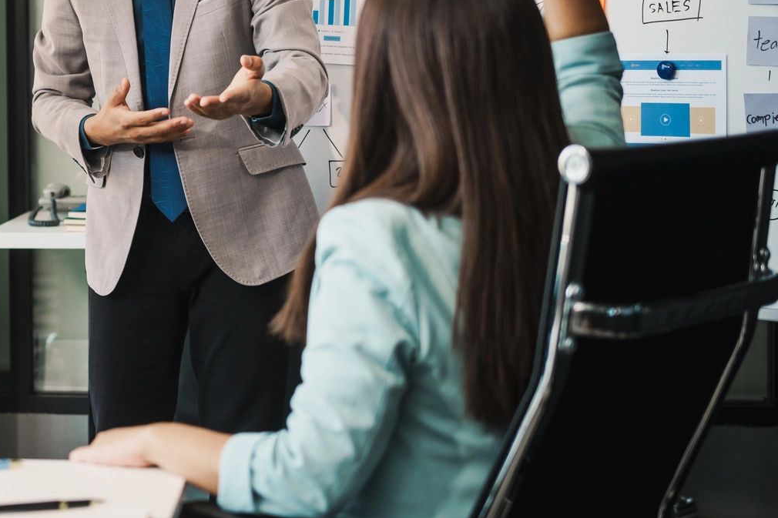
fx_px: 2269
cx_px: -7
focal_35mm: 105
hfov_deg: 18.9
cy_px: 111
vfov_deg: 13.0
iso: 250
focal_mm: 50
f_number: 2.5
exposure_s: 1/125
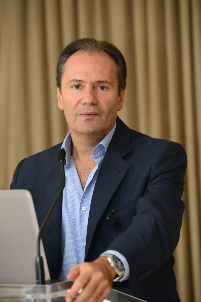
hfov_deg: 7.8
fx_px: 1465
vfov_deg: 11.7
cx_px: 100
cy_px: 151
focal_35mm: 175
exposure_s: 1/125
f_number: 7.1
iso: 1250
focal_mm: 175
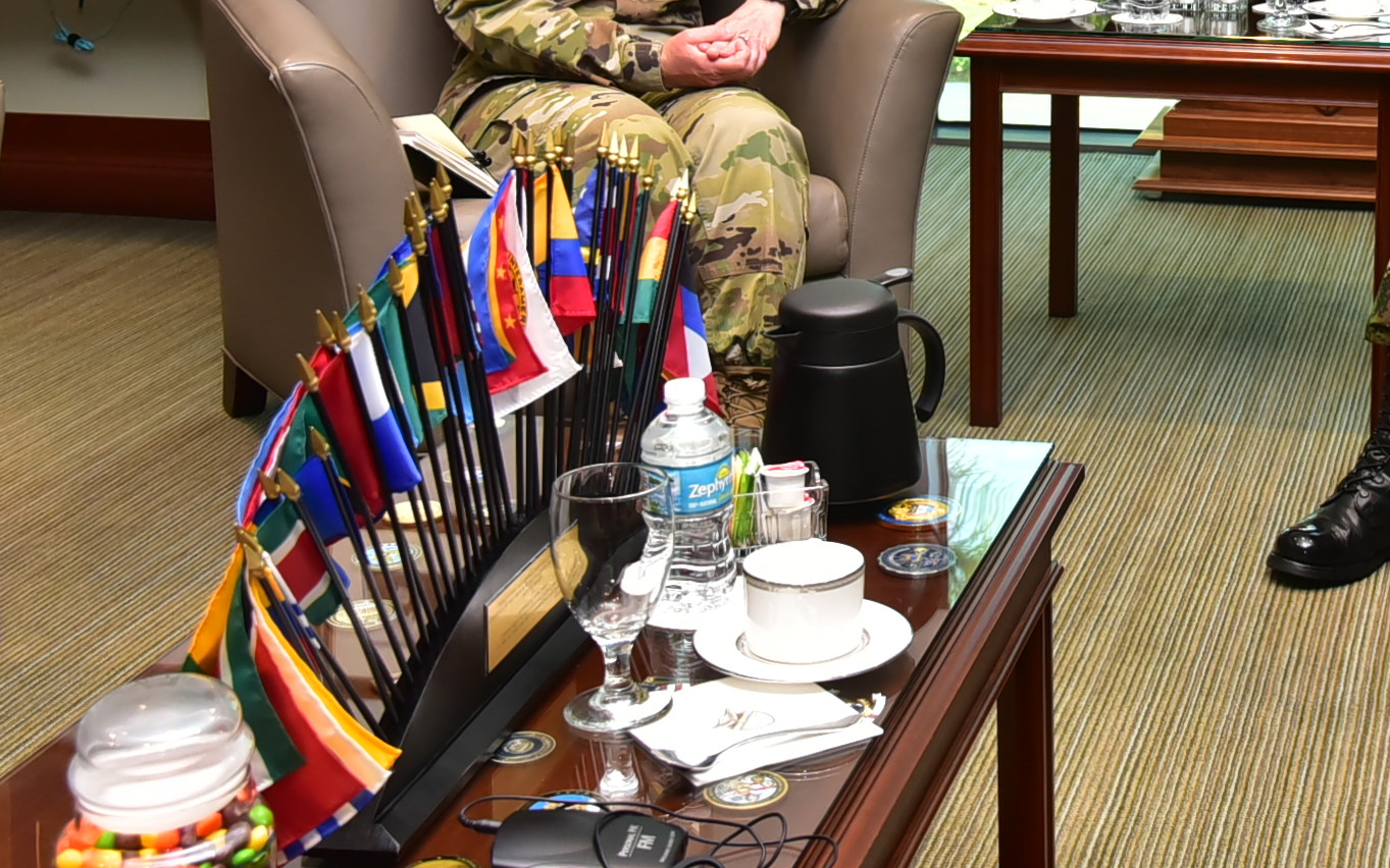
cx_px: 1199
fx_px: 2728
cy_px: -59
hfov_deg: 27.7
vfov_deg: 17.5
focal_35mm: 72
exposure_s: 1/250
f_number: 8
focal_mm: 32
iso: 1600
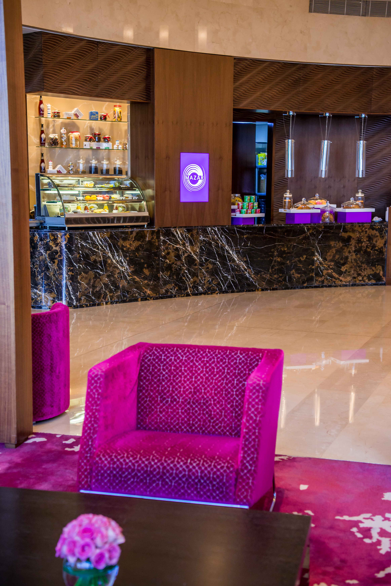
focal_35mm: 51
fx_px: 831
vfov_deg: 38.9
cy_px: 294
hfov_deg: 26.5
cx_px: 198
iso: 800
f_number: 3.5
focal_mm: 50
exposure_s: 1/125
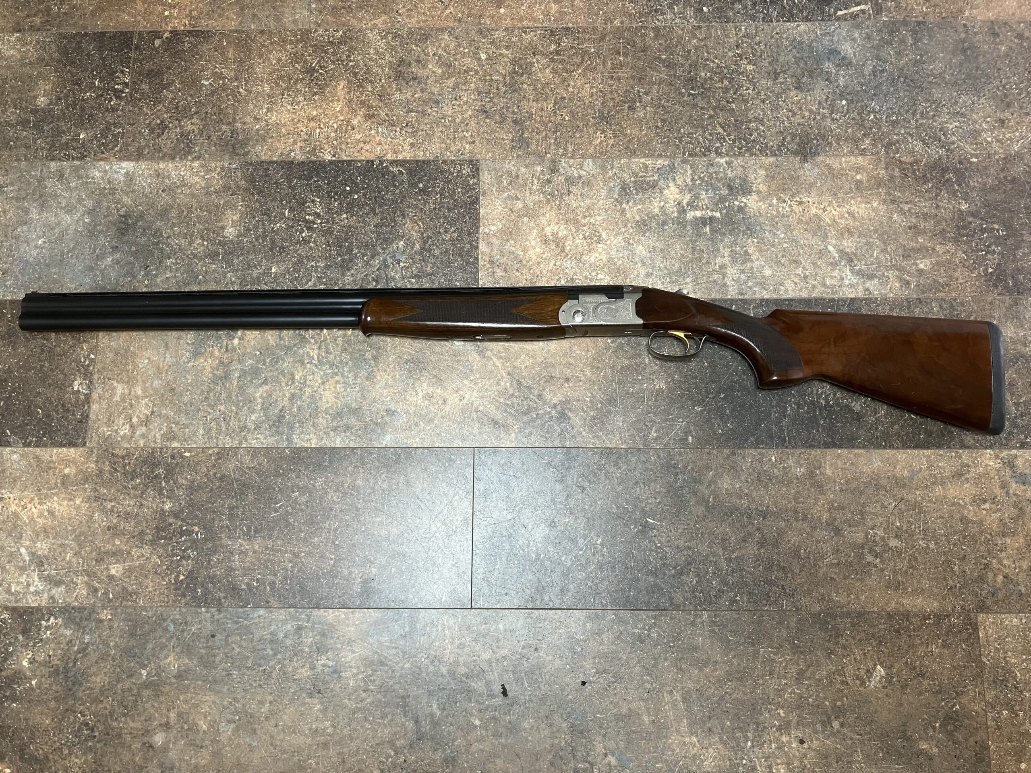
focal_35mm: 28
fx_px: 834
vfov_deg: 49.7
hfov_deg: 63.4
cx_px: 516
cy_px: 386
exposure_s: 1/50
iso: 100
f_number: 1.8
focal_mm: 3.99
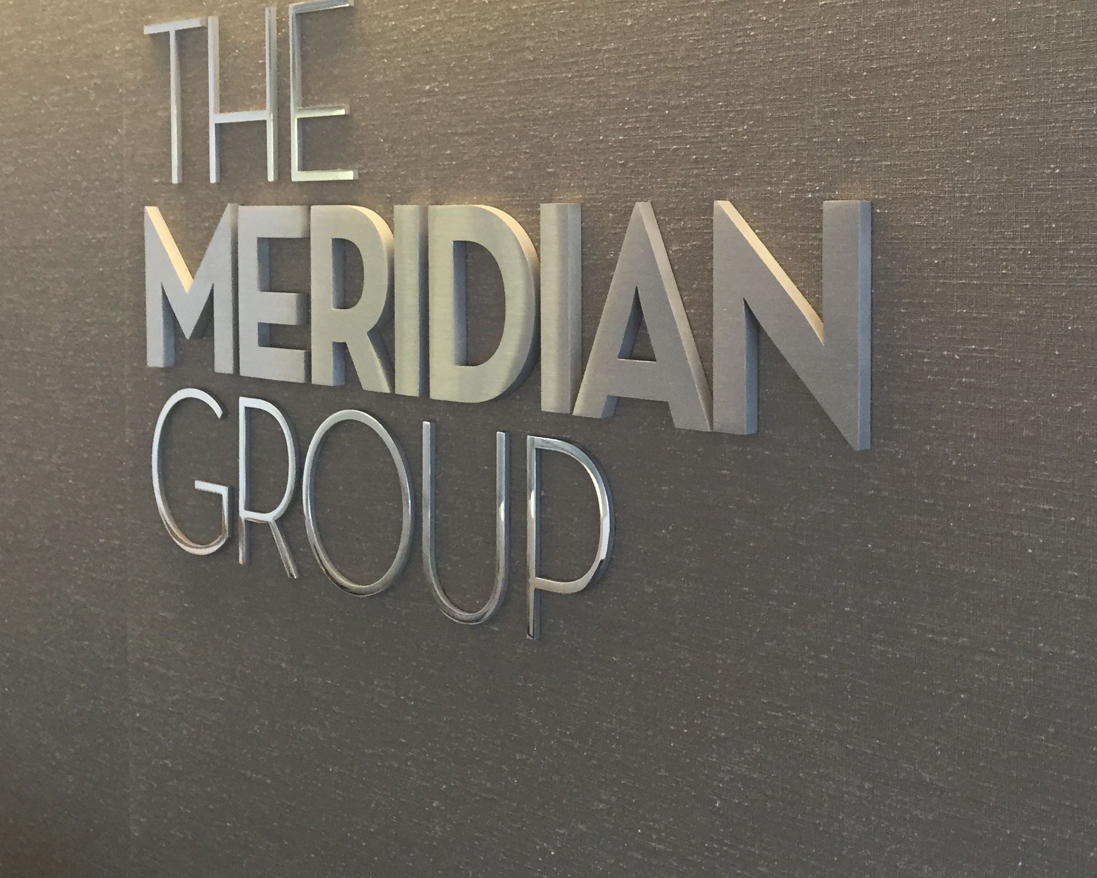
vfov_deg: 31.8
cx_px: 847
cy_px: 275
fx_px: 1526
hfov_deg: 38.3
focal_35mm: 47
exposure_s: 1/30
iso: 64
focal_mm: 4.15
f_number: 2.2
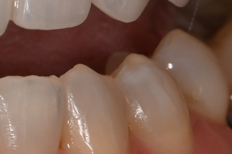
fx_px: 3164
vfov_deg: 2.8
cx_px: -113
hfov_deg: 4.2
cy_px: 9
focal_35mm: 491
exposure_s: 1/200
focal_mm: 105
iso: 200
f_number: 32
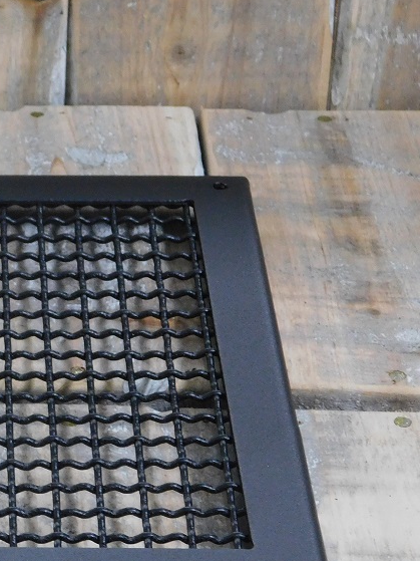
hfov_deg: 8.9
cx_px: -125
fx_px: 2670
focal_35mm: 165
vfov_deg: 12.0
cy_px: 366
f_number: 4.4
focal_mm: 14.2
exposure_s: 1/13
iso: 400
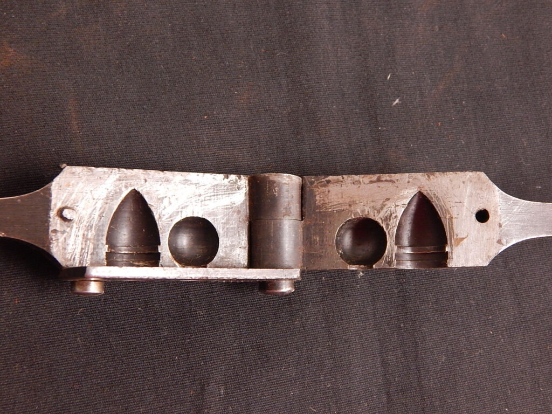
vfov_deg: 33.6
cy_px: 207
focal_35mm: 43
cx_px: 276
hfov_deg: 43.9
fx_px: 686
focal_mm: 7.7
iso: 450
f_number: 3.6
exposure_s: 1/8
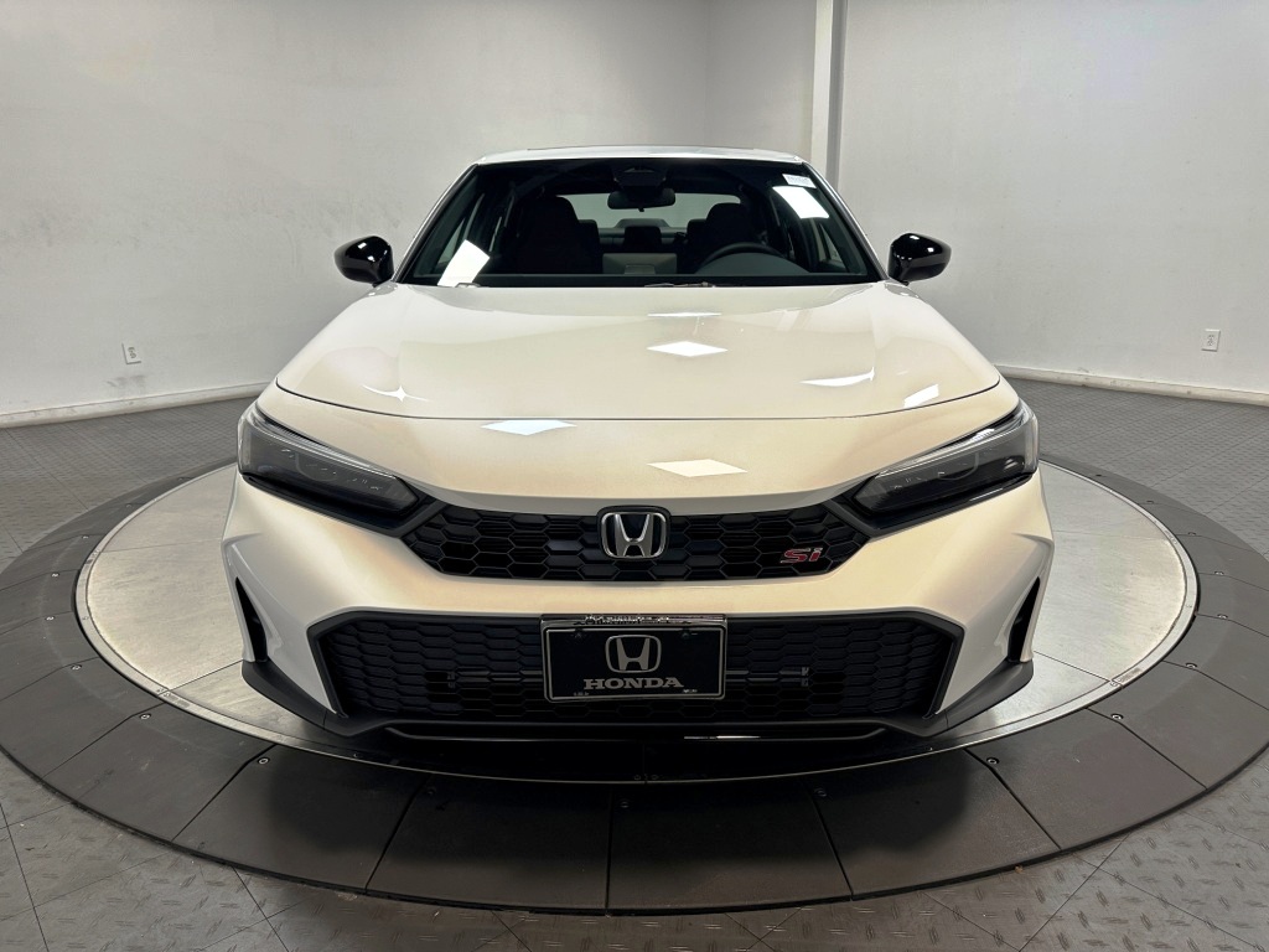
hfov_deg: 71.6
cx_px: 634
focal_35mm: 24
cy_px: 476
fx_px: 880
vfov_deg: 56.8
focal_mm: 6.86
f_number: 1.78
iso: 160
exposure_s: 1/60
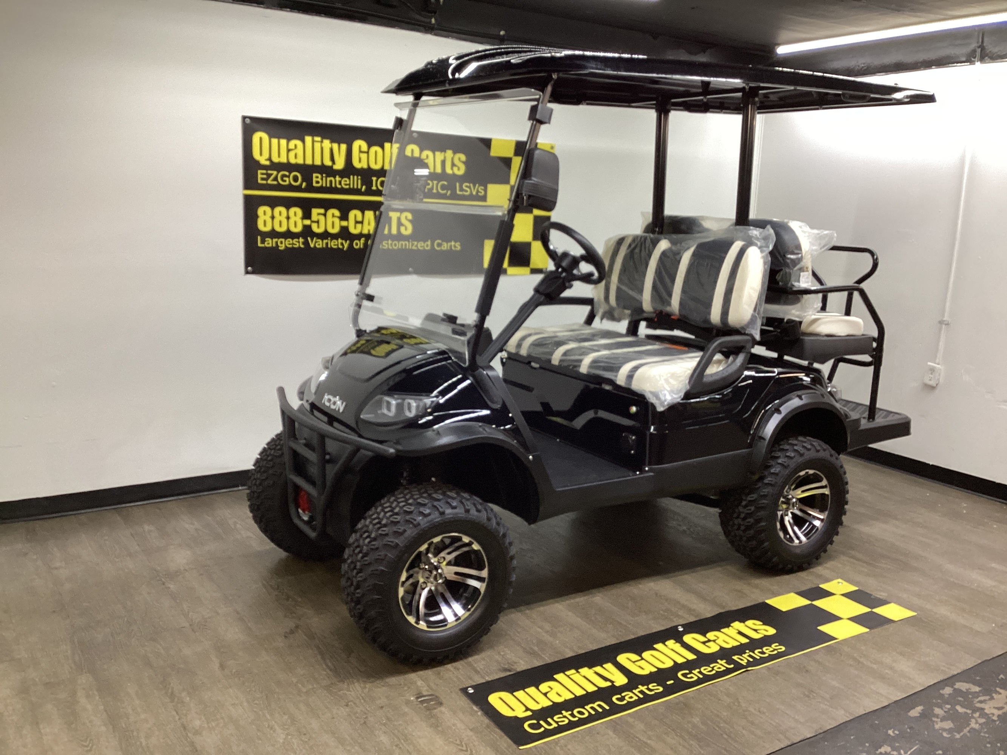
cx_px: 504
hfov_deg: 58.4
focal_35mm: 31
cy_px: 378
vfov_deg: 45.4
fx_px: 902
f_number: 2.4
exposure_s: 1/60
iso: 160
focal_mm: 3.3
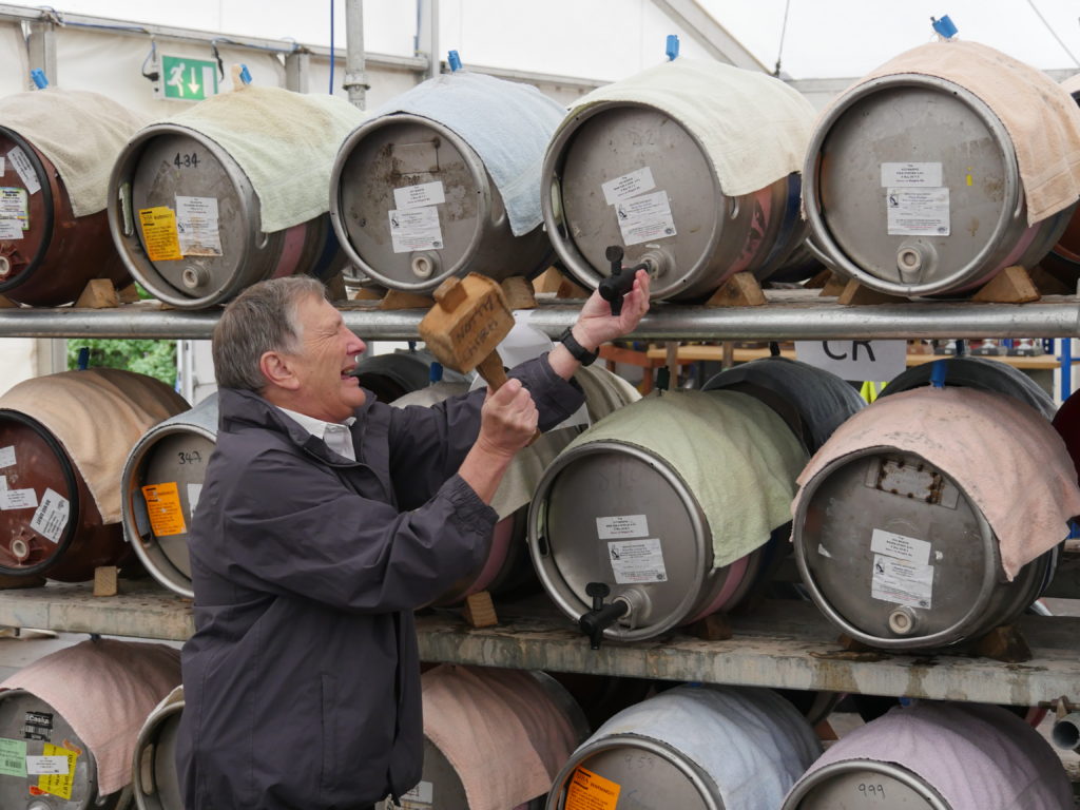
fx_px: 2122
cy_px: 405
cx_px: 540
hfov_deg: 28.6
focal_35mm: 68
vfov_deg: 21.6
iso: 800
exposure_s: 1/125
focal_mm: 34
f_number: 4.5
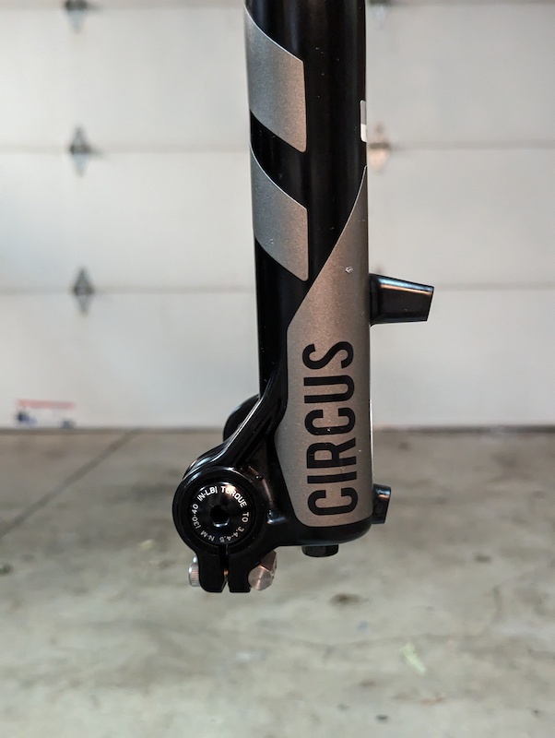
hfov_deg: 30.3
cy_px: 369
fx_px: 1024
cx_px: 278
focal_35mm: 48
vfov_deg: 39.6
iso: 1278
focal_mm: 6.81
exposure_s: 1/40
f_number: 1.85
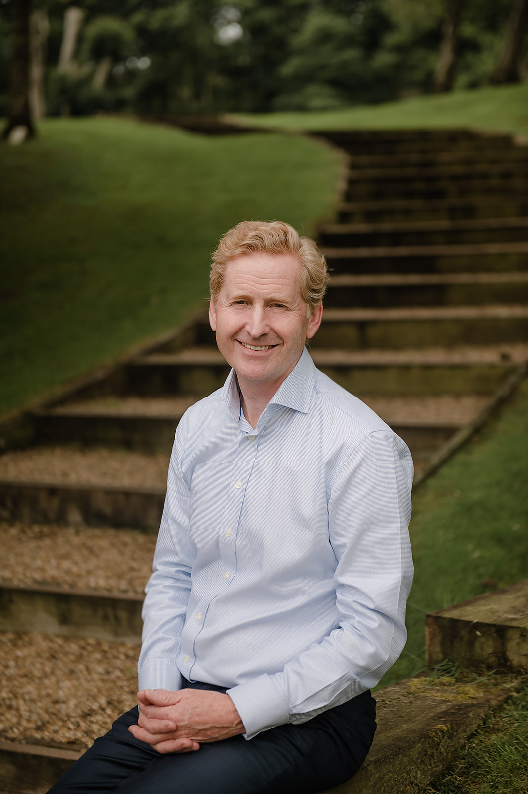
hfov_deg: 19.4
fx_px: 1542
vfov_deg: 28.9
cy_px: 397
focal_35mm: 70
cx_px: 264
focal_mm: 70
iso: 250
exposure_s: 1/3200
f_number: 2.8
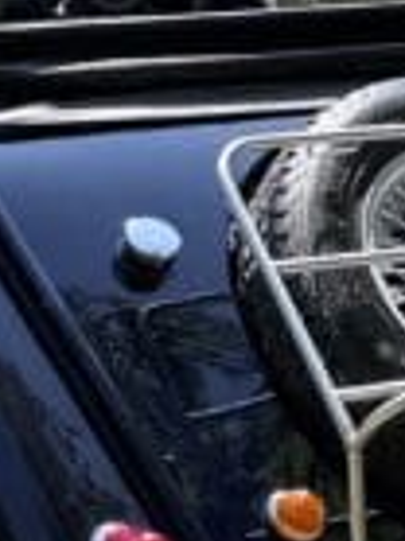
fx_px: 2765
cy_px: 370
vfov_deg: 11.2
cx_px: -4
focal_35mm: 177
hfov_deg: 8.3
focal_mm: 6.76
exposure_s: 1/1560
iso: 80
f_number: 1.78
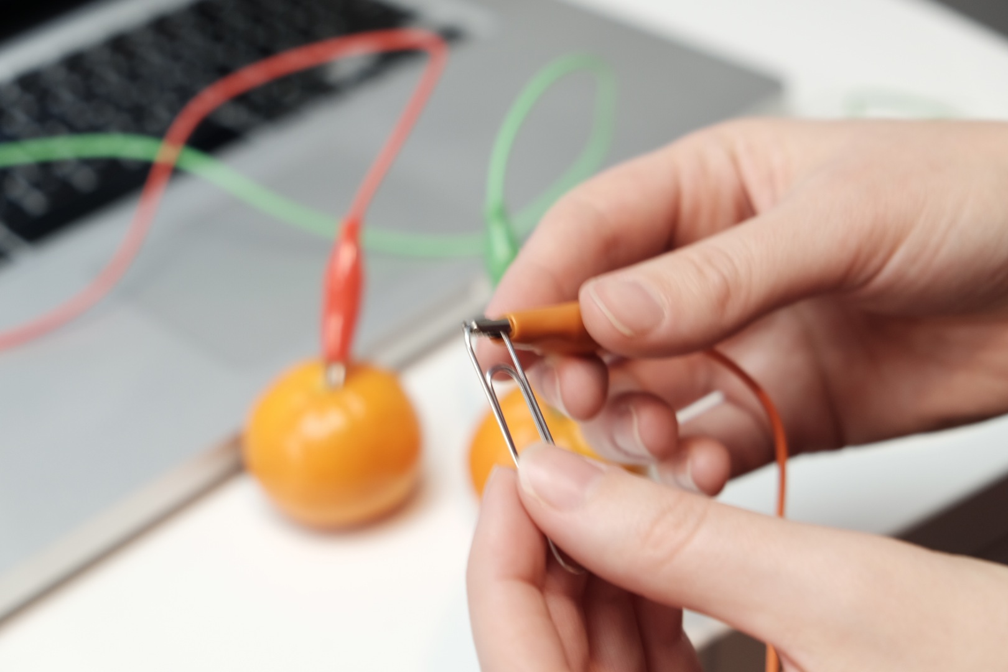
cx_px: 504
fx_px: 1652
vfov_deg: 23.0
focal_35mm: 59
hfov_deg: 33.9
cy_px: 336
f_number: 3.6
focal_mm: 39
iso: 200
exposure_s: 1/6.5
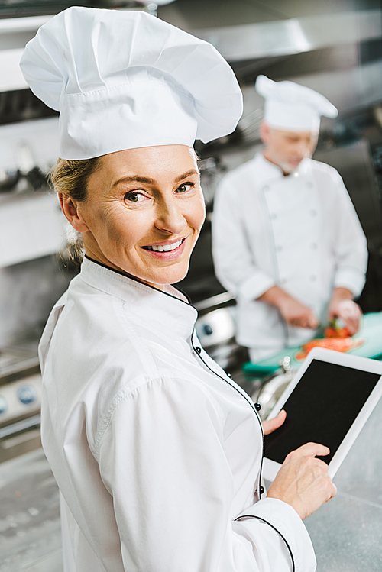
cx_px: 191
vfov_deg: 39.6
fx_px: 795
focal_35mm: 50
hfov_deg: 27.0
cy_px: 286
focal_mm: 50
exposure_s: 1/200
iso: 50
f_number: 3.5
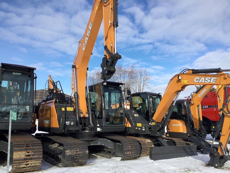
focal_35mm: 31
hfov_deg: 58.4
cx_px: 115
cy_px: 86
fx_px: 206
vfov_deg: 45.4
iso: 25
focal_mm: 3.3
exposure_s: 1/1235
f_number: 2.4
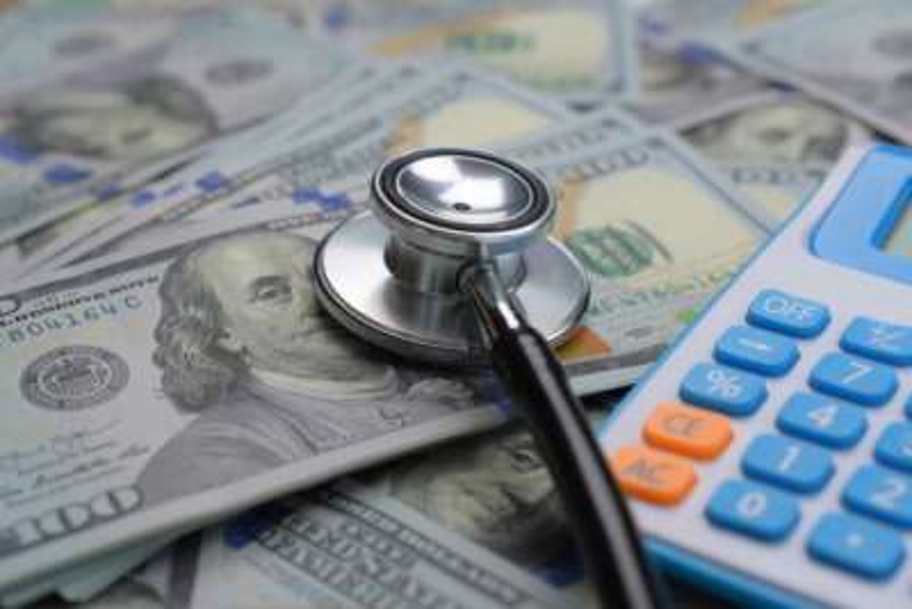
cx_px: 456
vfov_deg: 22.6
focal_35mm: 60
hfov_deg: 33.4
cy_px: 304
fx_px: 1520
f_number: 5.6
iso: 250
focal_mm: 40
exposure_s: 1/160
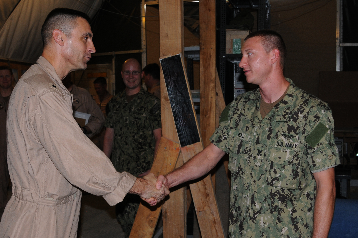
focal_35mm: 30
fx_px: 298
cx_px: 179
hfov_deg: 62.0
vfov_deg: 43.5
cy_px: 119
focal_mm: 20
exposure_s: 1/60
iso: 400
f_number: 4
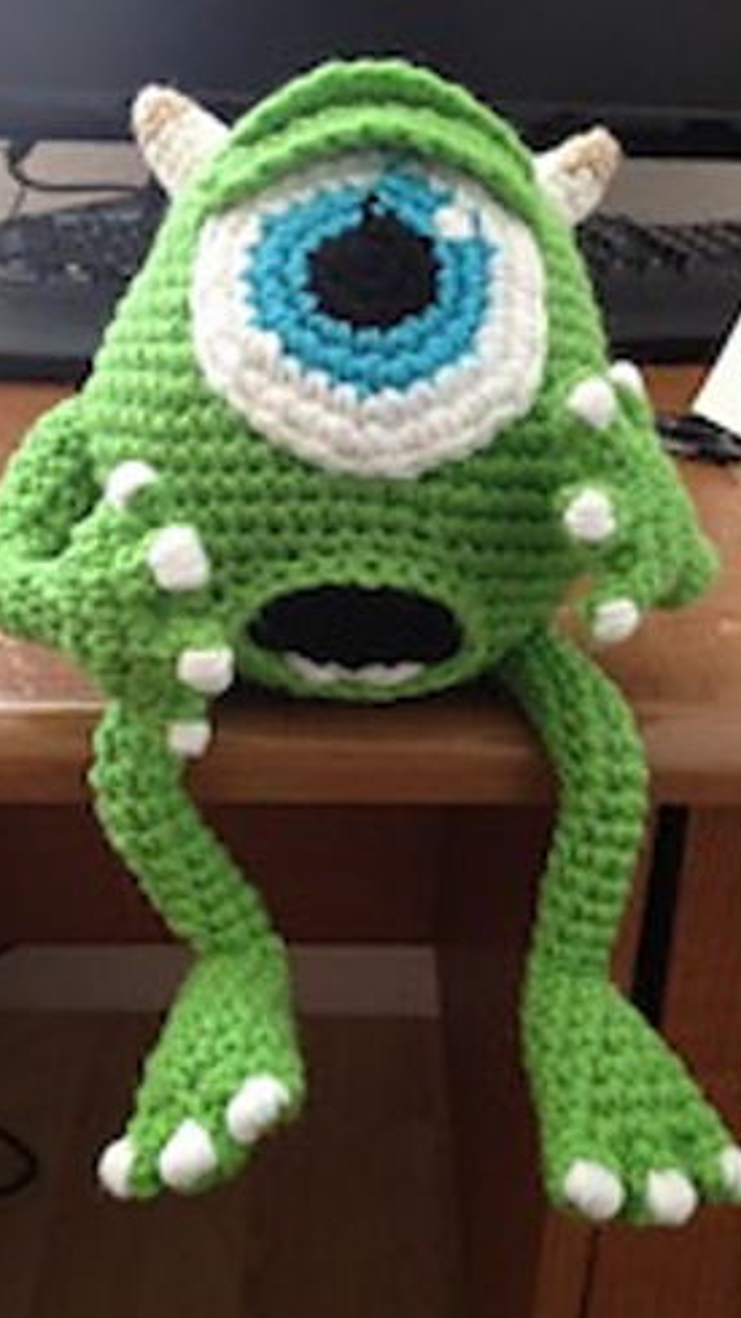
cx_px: 362
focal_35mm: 39
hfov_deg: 30.4
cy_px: 663
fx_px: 1363
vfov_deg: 51.6
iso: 200
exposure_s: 1/20
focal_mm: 4.28
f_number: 2.4
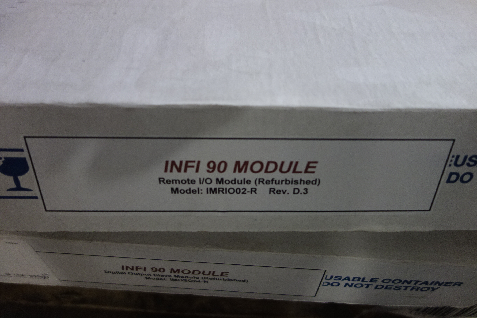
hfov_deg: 65.5
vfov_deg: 46.4
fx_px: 371
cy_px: 159
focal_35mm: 28
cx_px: 238
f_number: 1.8
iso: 640
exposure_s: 1/100
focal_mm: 10.4
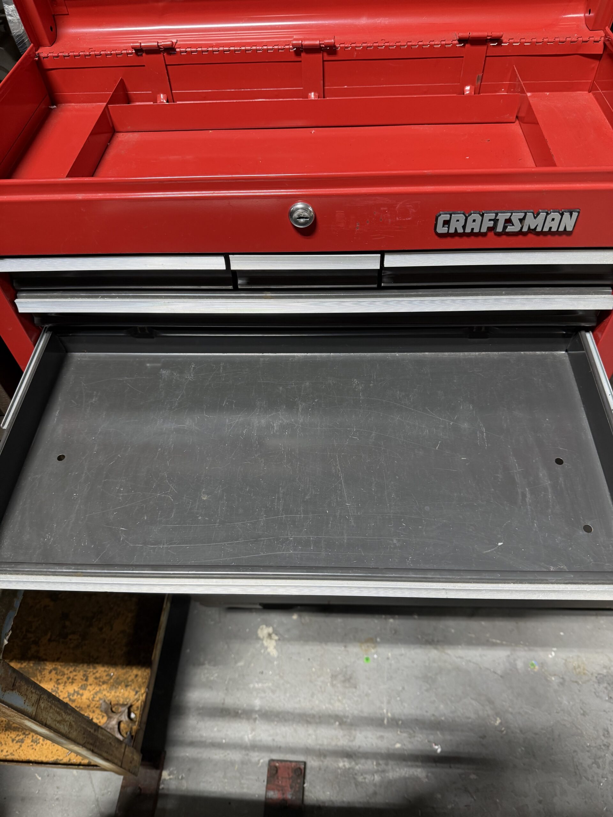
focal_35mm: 24
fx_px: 567
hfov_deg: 56.8
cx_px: 306
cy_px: 408
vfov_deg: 71.6
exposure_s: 1/121
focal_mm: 6.76
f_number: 1.78
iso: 160
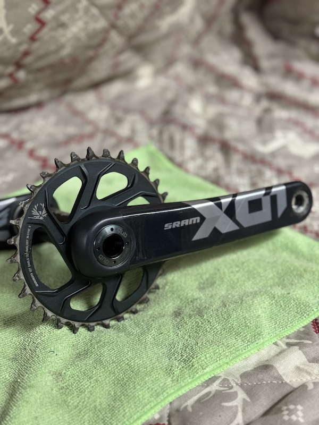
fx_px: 590
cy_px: 212
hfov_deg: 30.3
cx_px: 160
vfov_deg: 39.7
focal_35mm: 48
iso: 250
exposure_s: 1/60
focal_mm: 6.76
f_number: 1.78
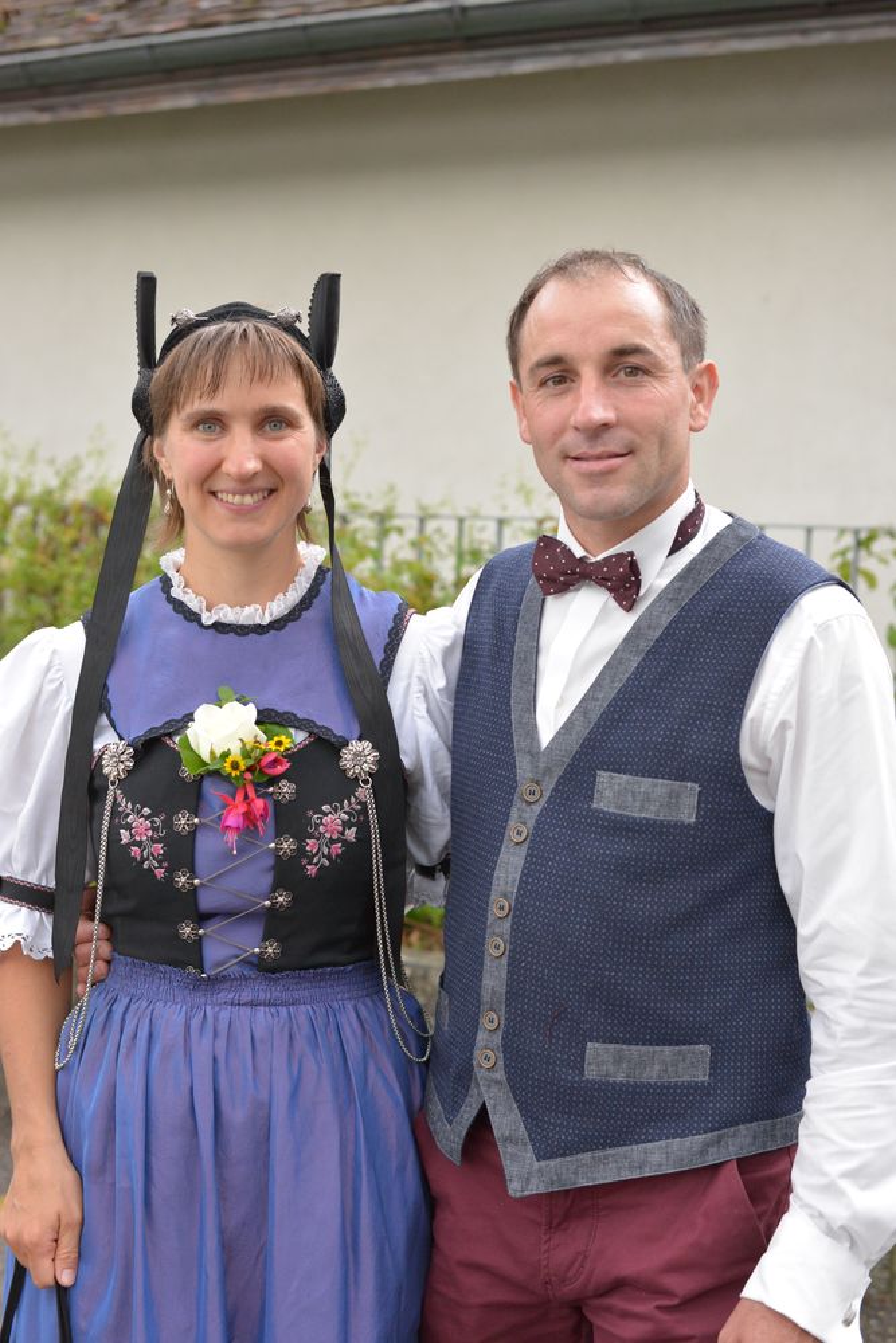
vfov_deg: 39.6
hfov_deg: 27.0
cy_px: 672
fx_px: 1866
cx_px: 448
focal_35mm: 50
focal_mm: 50
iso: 2500
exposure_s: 1/2500
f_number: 4.5
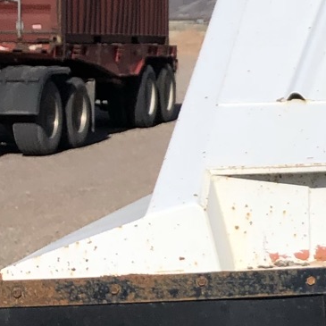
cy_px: 84
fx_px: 1481
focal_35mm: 139
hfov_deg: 11.3
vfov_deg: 12.5
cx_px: 669
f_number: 1.8
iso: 25
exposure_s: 1/5405
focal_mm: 3.99
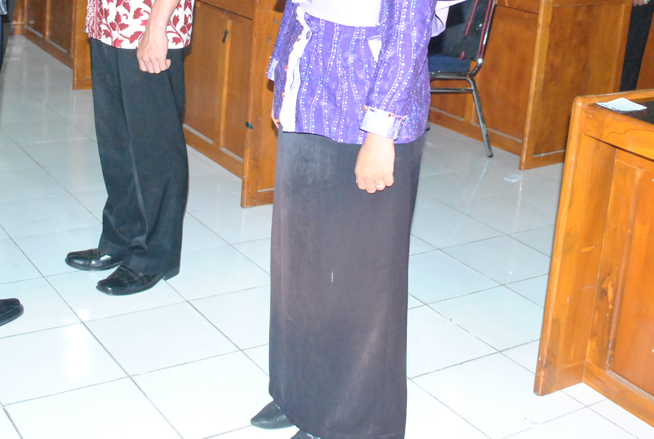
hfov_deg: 37.4
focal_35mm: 53
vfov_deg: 24.8
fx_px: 965
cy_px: 38
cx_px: 325
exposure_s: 1/160
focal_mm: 18
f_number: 3.5
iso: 1600
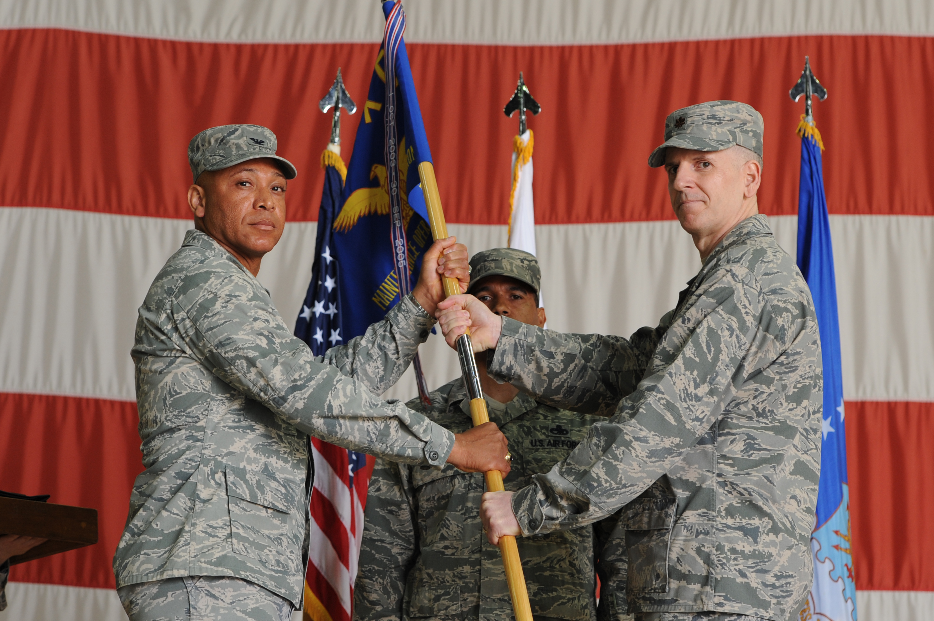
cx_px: 467
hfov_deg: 24.8
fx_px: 2126
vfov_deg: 16.6
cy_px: 310
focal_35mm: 82
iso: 500
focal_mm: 82
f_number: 4.5
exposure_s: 1/100
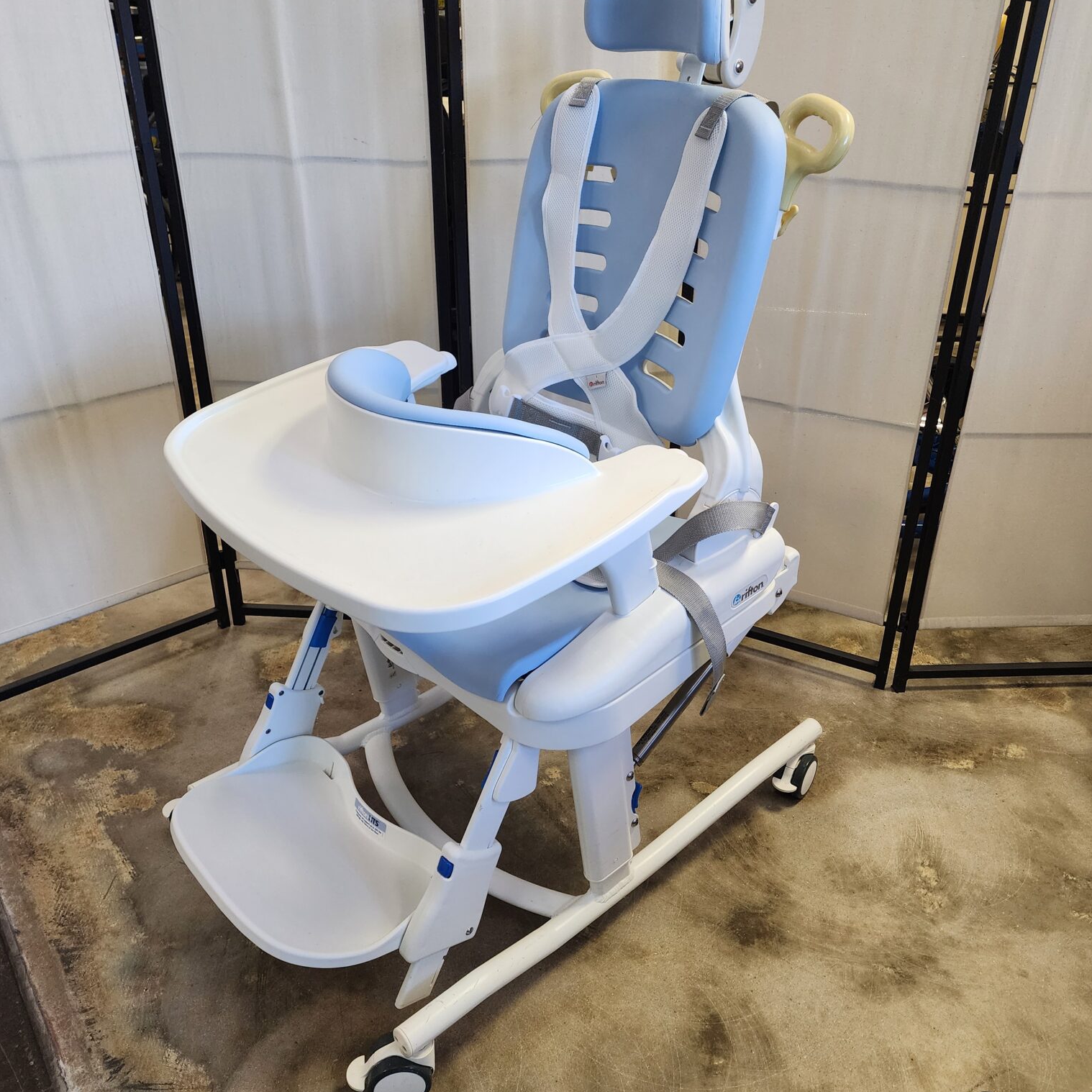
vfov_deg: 57.1
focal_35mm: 28
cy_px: 482
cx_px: 562
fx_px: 999
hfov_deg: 57.3
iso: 250
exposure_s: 1/120
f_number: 1.8
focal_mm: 6.4
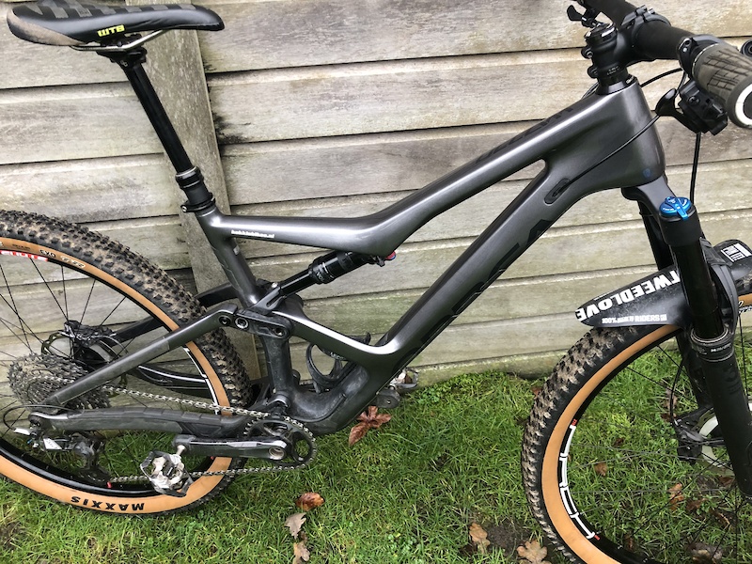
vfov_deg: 49.7
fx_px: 608
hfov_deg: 63.4
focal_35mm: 28
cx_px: 376
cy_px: 282
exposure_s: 1/24
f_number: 1.8
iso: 40
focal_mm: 4
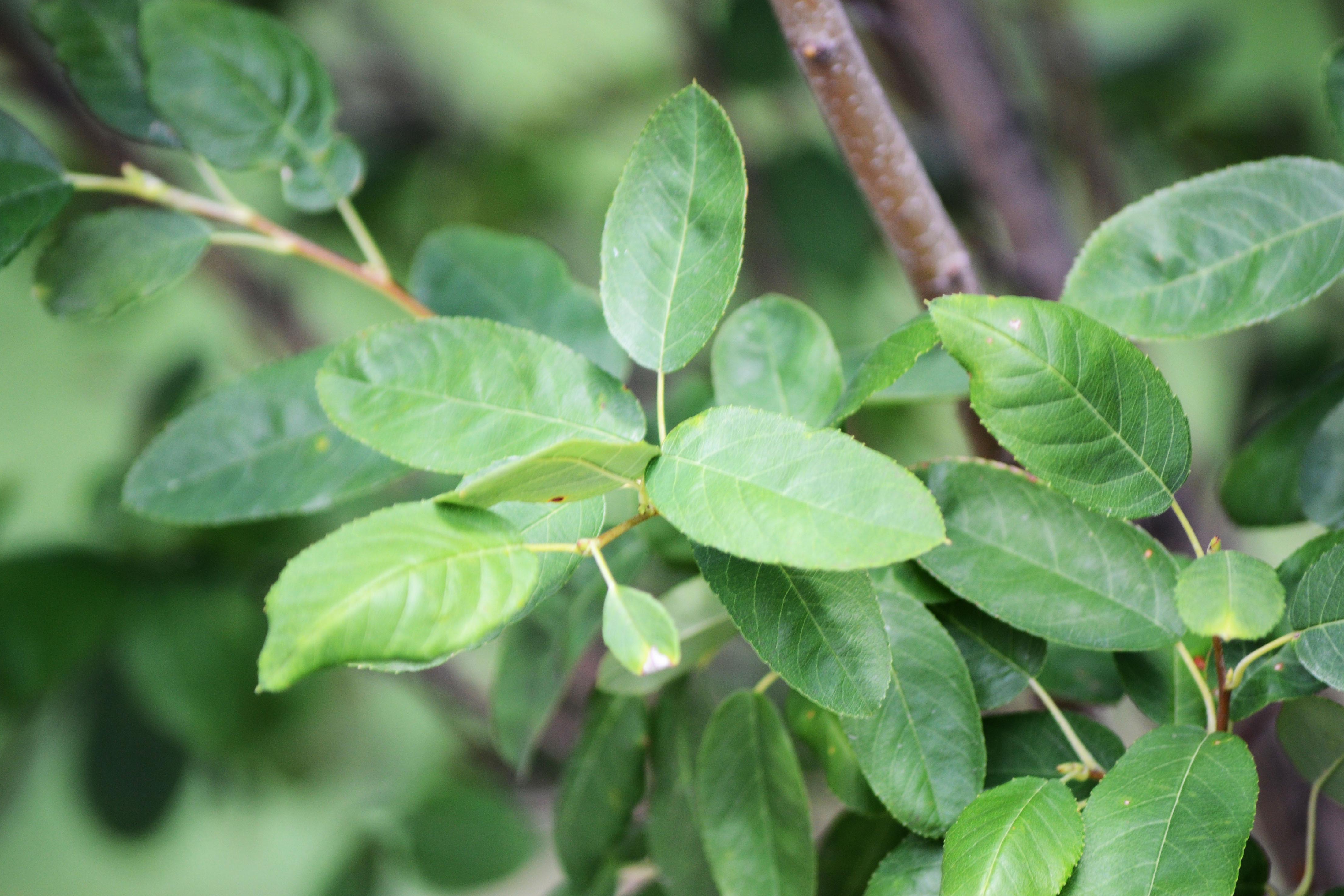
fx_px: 11162
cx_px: 670
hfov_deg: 6.9
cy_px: 464
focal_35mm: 299
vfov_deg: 4.6
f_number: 5.6
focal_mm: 190
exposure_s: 1/160
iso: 400
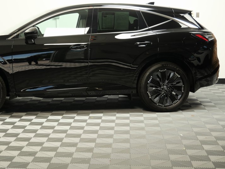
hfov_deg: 29.1
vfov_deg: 22.2
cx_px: 66
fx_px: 429
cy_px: 58
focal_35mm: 66
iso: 250
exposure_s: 1/250
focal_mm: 23
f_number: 4.3
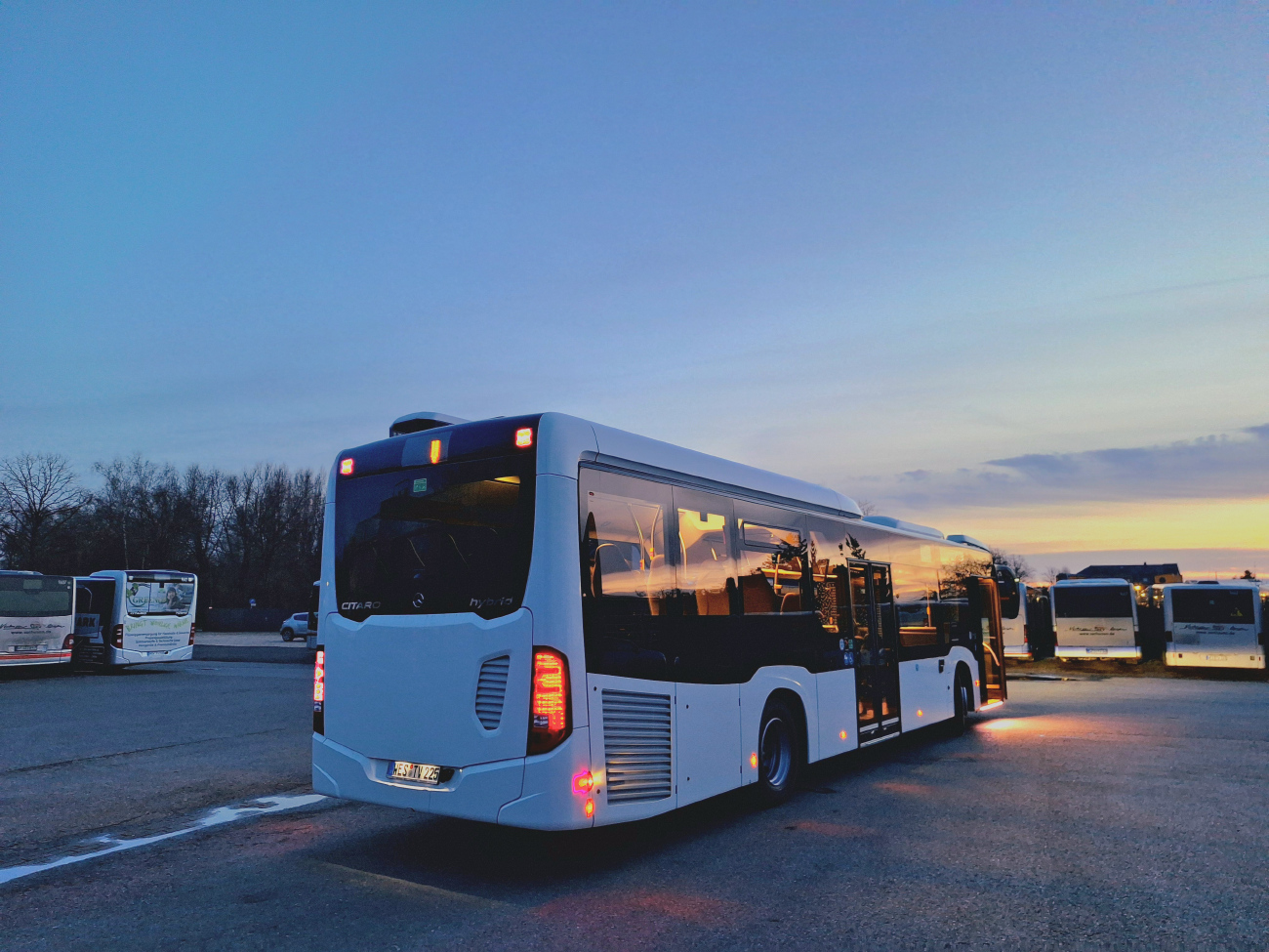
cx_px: 634
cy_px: 476
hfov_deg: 73.9
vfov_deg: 58.9
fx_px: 843
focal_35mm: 23
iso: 200
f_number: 1.8
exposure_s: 1/50
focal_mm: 5.54
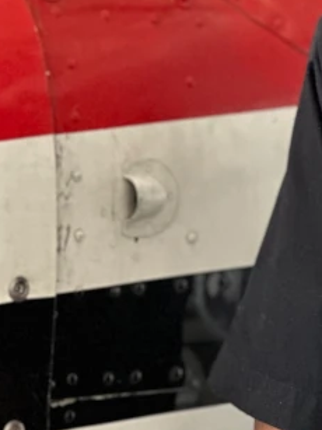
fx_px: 3115
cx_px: 518
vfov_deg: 7.8
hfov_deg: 5.8
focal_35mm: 251
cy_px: -137
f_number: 2.8
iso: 250
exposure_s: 1/94
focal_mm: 9
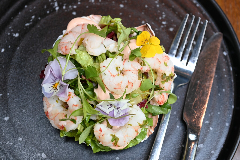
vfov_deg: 19.5
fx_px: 467
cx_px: 120
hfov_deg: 28.8
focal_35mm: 70
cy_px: 80
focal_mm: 70
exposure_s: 1/60
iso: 800
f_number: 7.1
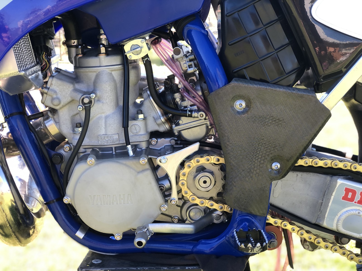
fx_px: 596
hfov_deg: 33.8
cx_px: 181
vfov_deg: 25.7
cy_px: 136
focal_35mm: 57
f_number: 2.8
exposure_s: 1/60
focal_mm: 6.6
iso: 20
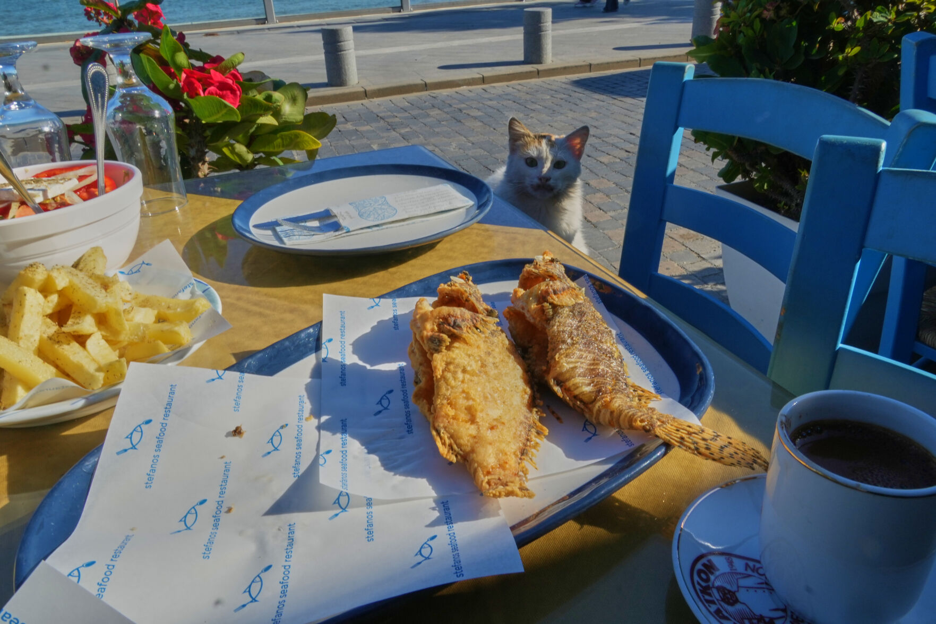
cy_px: 312
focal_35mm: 27
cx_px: 468
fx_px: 702
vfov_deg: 47.9
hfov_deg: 67.4
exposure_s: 1/100
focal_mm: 18
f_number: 22
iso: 320
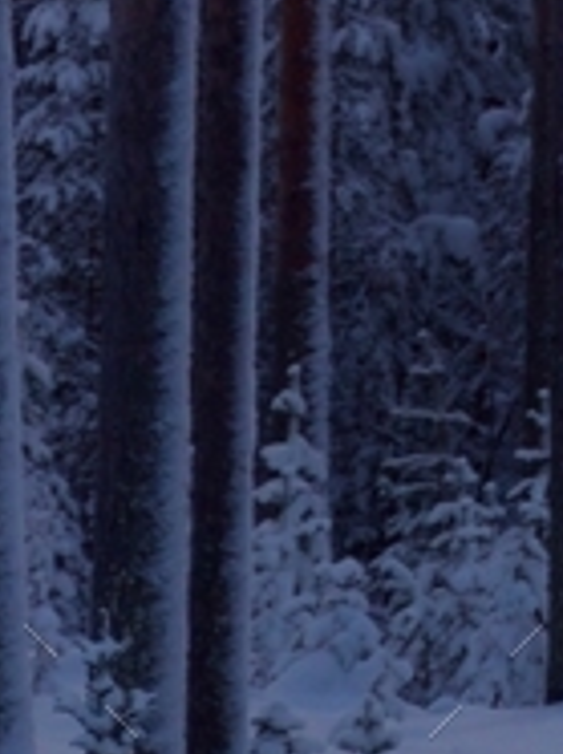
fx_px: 16845
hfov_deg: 1.9
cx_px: 871
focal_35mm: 775
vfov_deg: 2.6
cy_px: -561
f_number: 5.4
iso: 400
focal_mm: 84
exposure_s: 1/400
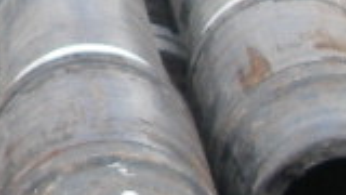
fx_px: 2431
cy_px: -108
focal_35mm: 265
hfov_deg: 7.9
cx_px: -260
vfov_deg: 4.6
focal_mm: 6.3
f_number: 3.3
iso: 64
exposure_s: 1/200
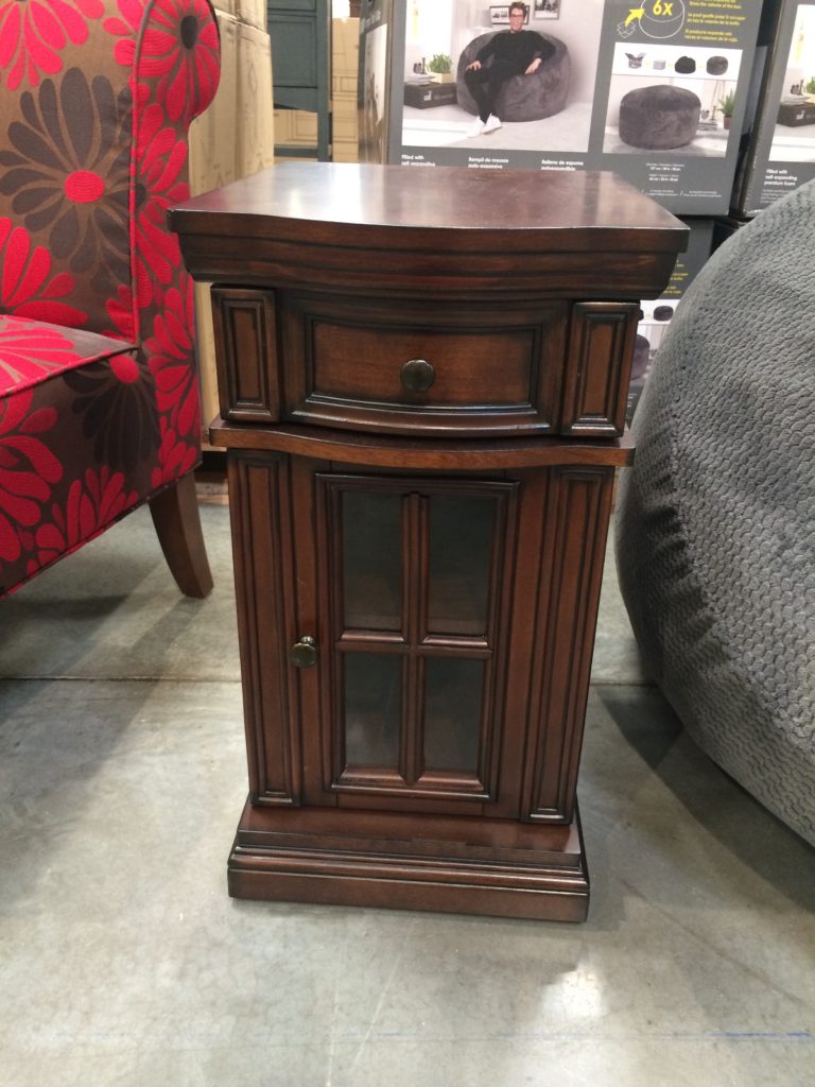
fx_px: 910
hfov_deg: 48.2
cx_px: 408
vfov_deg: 61.7
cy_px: 544
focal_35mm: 29
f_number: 2.2
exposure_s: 1/33
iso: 250
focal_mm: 4.15
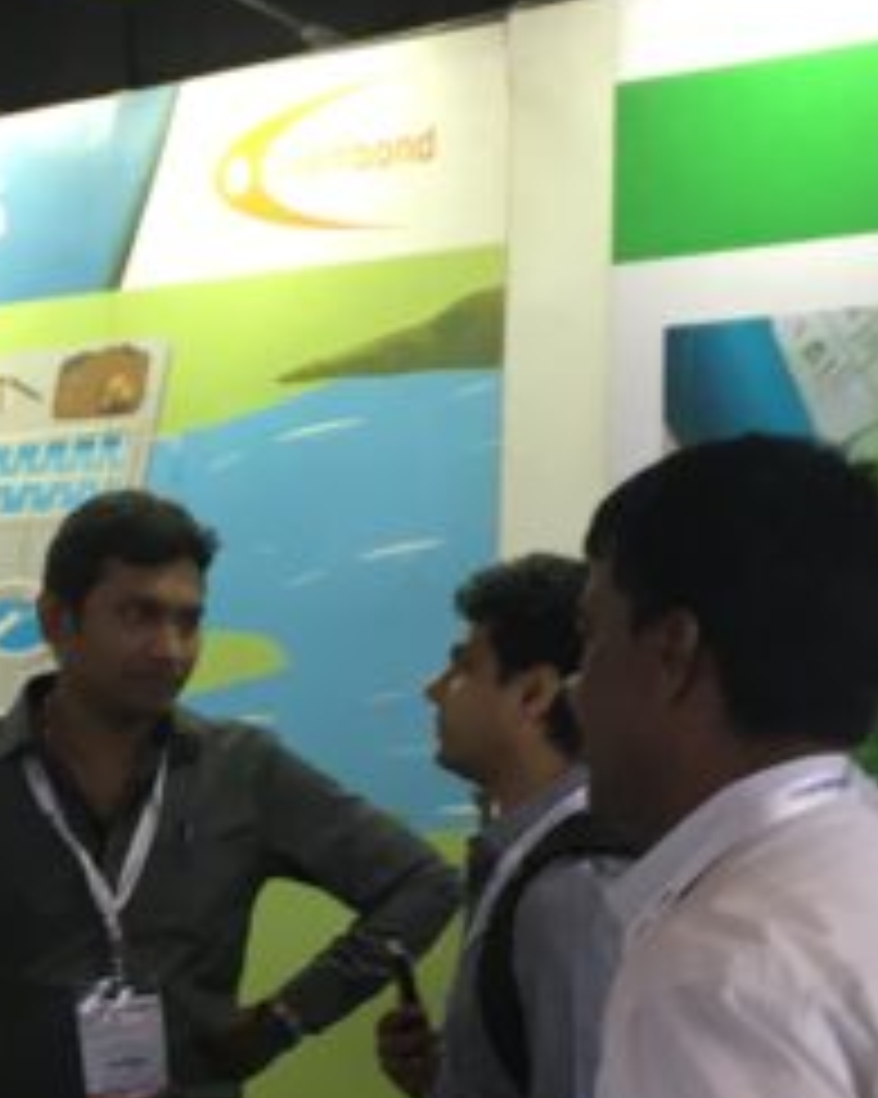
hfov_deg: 12.7
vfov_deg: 16.0
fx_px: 3868
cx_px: -131
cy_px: 950
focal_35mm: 119
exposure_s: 1/33
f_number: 2.2
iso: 64
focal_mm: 4.15
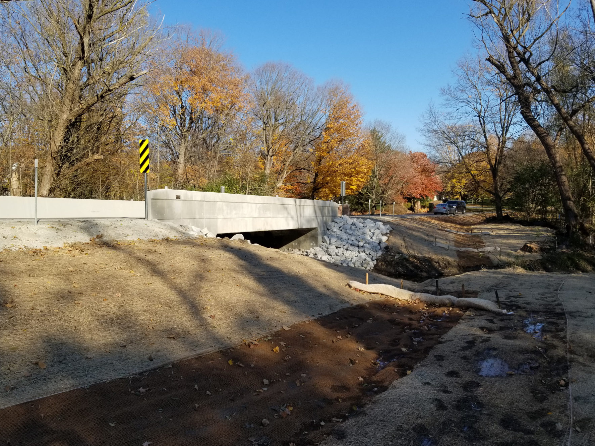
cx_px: 272
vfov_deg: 46.8
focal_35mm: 30
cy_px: 228
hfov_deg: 59.9
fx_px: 516
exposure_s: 1/1896
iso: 50
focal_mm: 4.25
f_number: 1.7
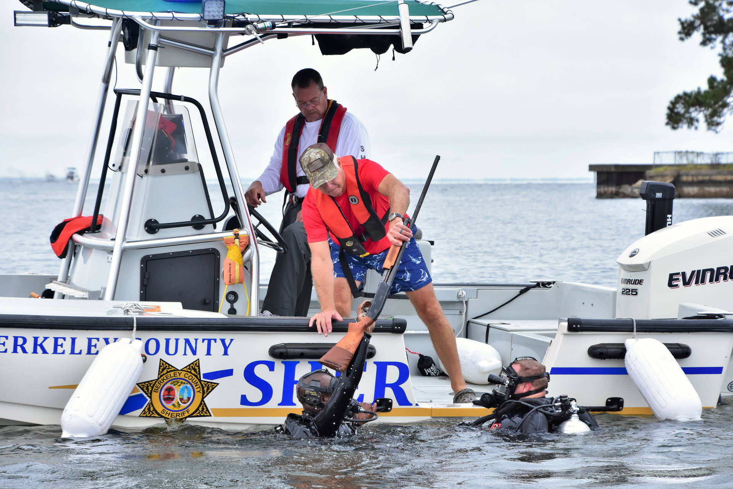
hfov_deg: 13.0
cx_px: 366
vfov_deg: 8.7
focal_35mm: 158
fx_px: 3207
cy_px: 244
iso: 1100
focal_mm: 105
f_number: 8
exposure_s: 1/800
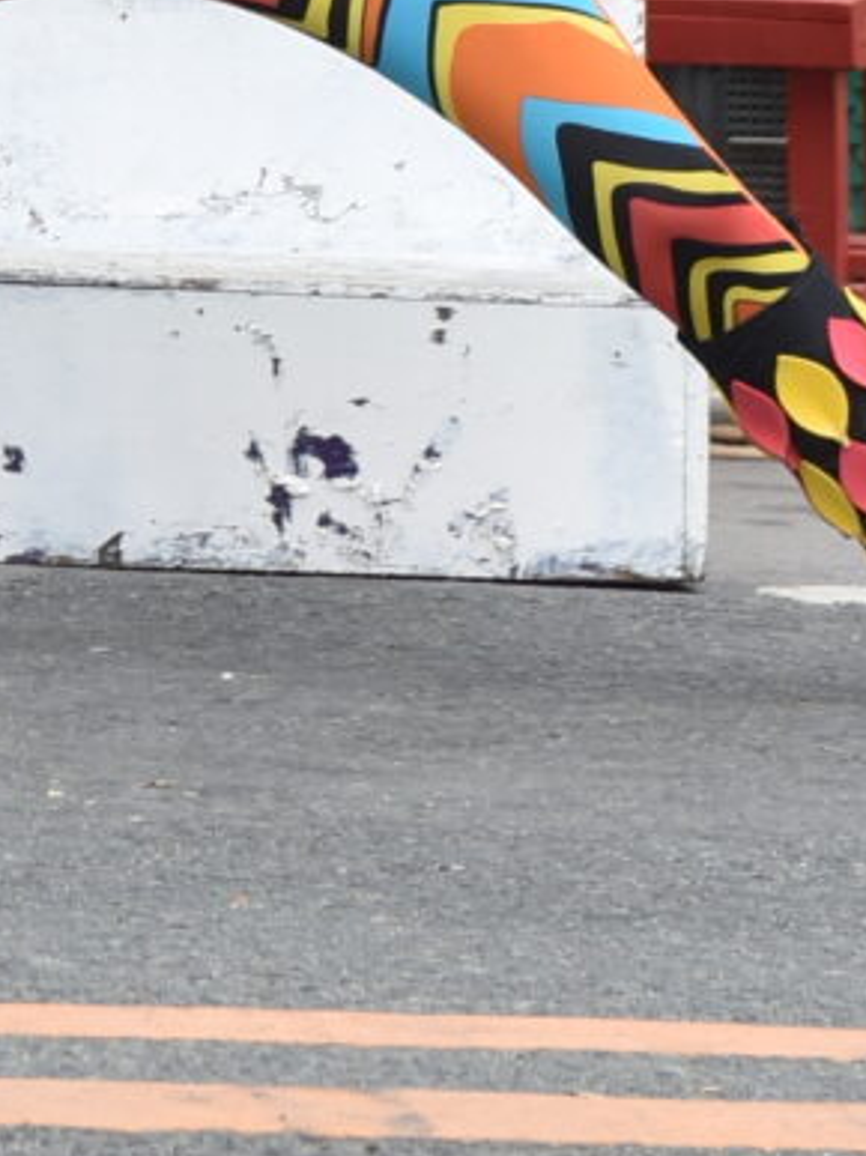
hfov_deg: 3.3
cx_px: -545
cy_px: -2605
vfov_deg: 4.3
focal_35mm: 445
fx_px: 14852
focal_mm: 70
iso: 250
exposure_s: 1/500
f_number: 5.6
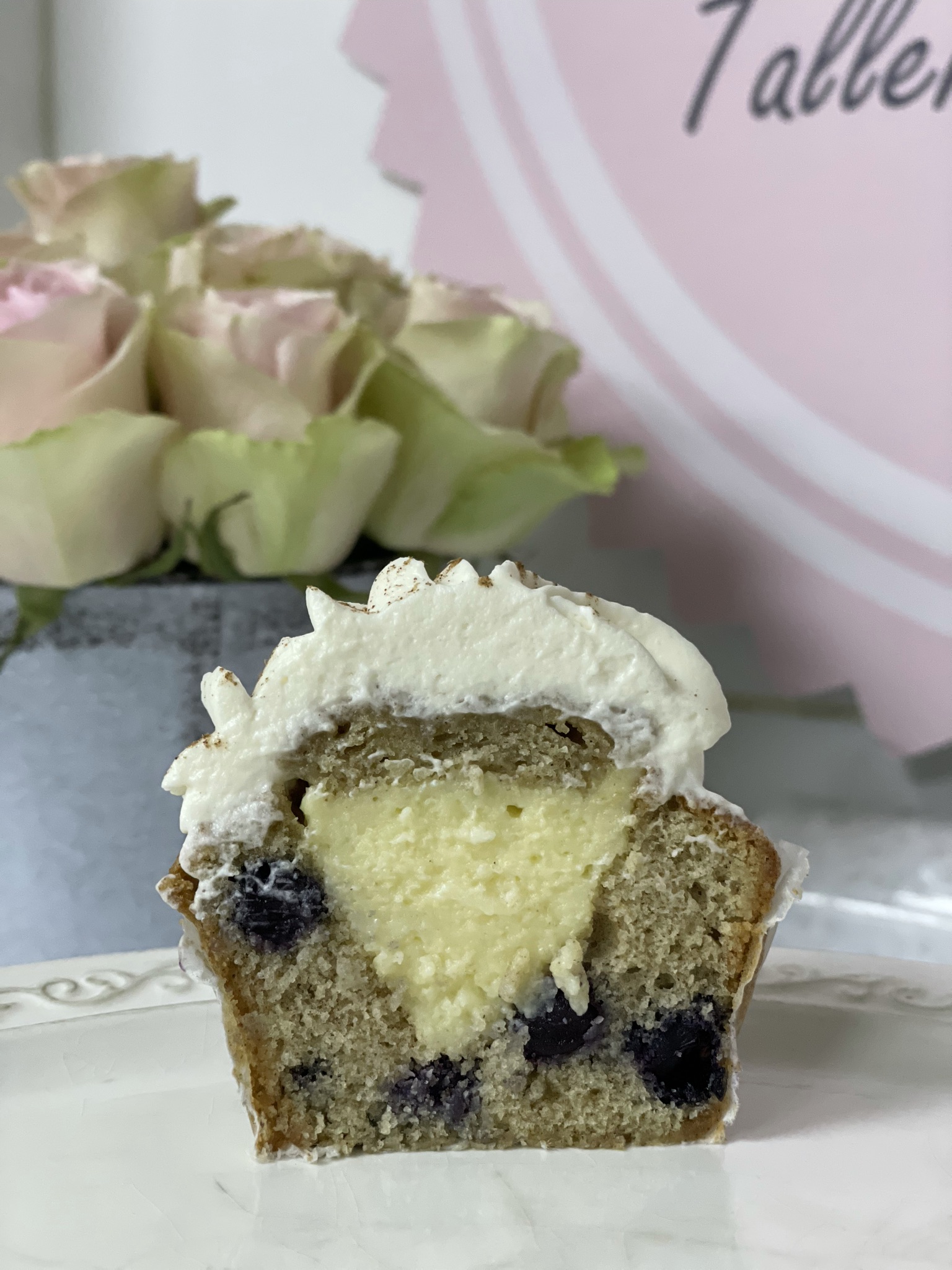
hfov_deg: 28.0
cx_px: 476
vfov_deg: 36.8
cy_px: 635
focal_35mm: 52
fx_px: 1907
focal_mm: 6
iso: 250
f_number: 2
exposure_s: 1/122
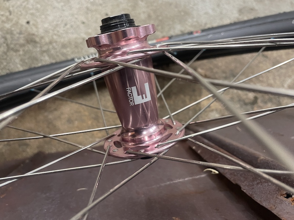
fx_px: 221
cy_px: 110
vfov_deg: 53.1
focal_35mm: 26
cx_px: 147
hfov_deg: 67.3
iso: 400
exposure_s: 1/40
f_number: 1.6
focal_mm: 4.2
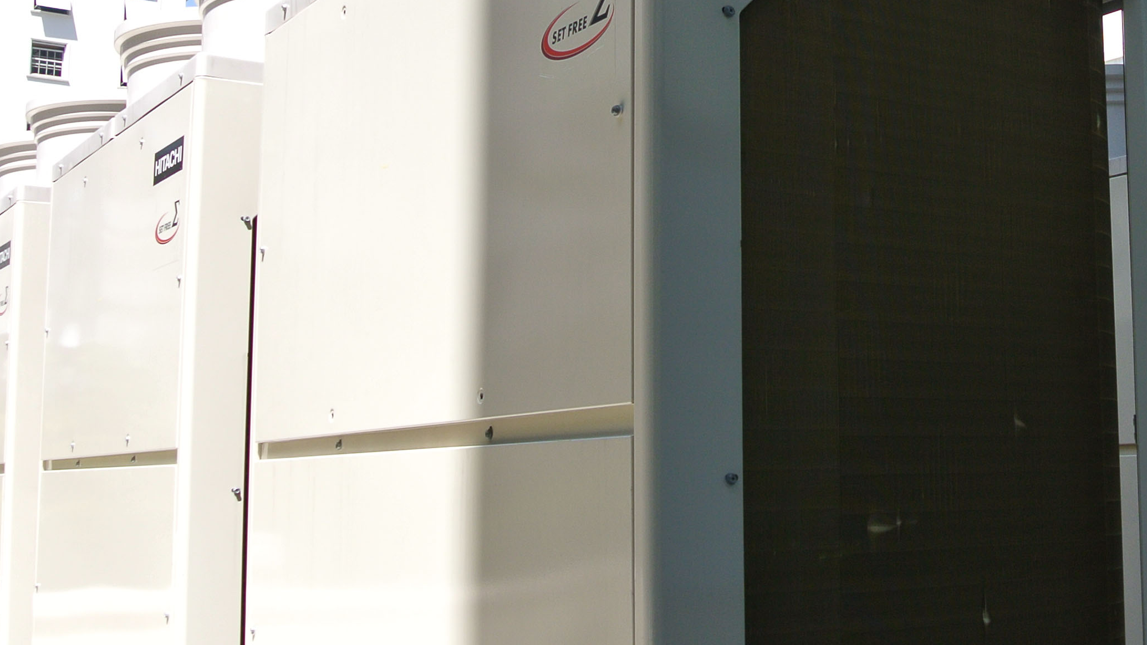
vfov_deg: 22.6
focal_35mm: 53
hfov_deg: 37.6
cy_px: 313
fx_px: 1612
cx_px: 933
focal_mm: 10
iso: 100
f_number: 4
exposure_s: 1/250
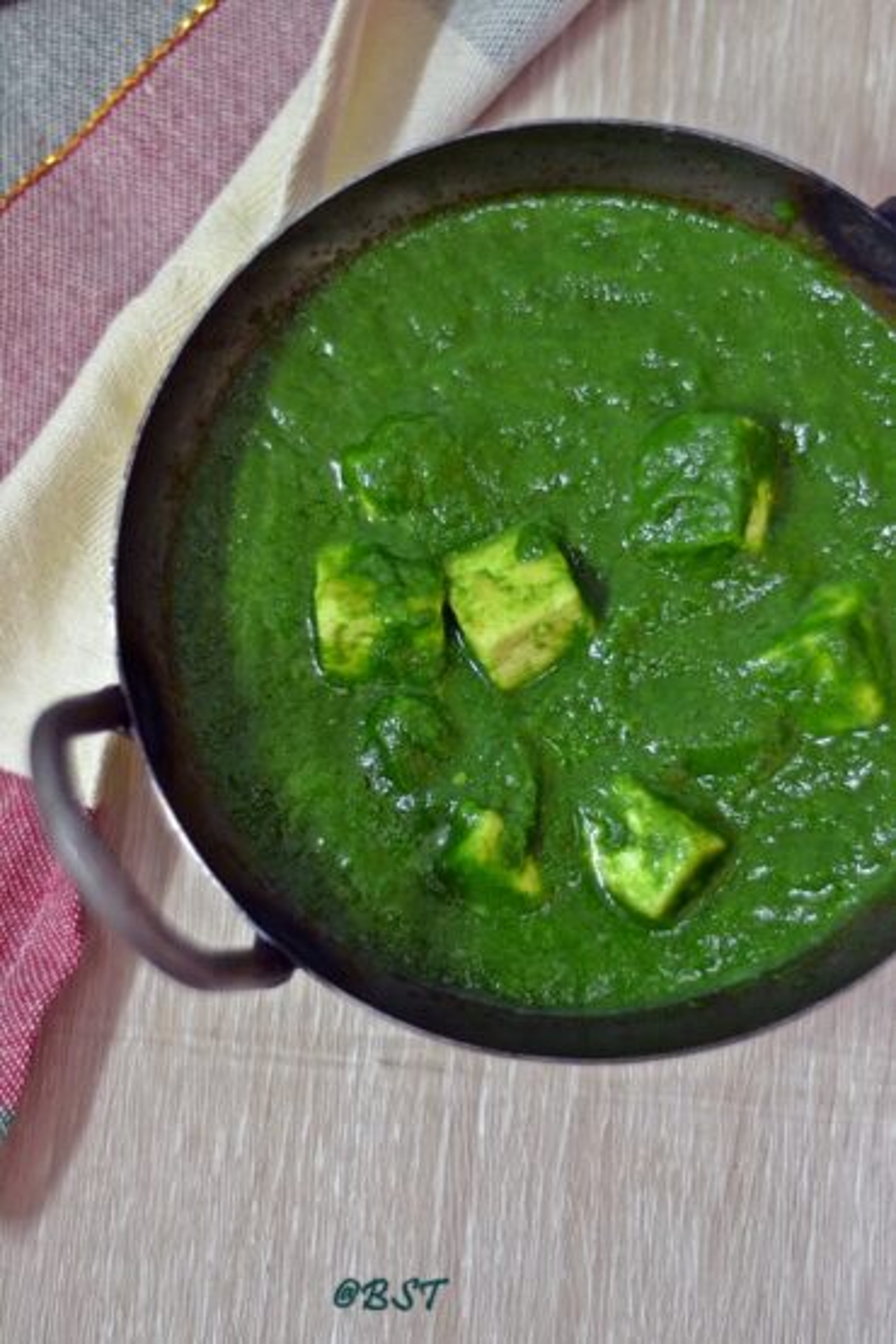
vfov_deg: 27.0
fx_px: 2800
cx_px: 448
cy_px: 672
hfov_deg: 18.2
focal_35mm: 75
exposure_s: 1/60
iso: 2200
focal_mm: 50
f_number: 1.8
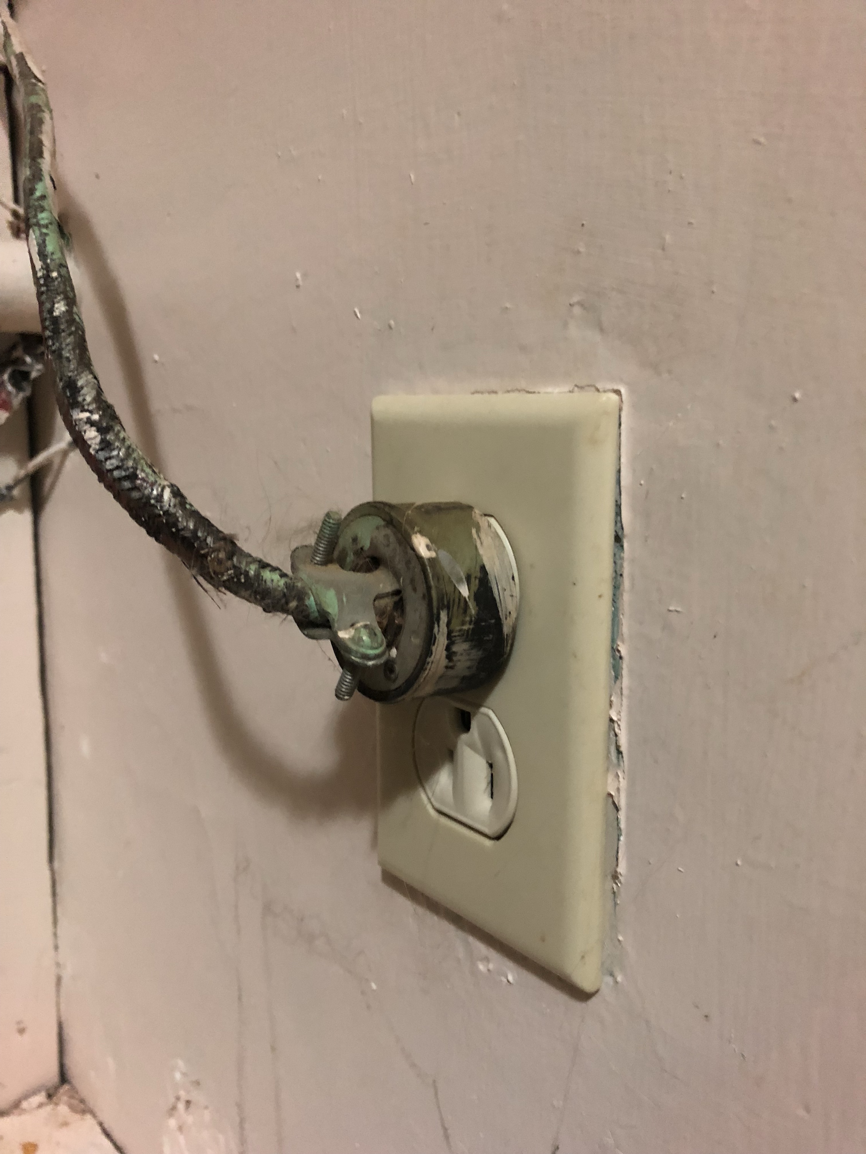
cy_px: 577
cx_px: 433
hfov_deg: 49.7
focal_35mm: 28
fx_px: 934
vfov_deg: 63.4
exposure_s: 1/4
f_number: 1.8
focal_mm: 4
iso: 100
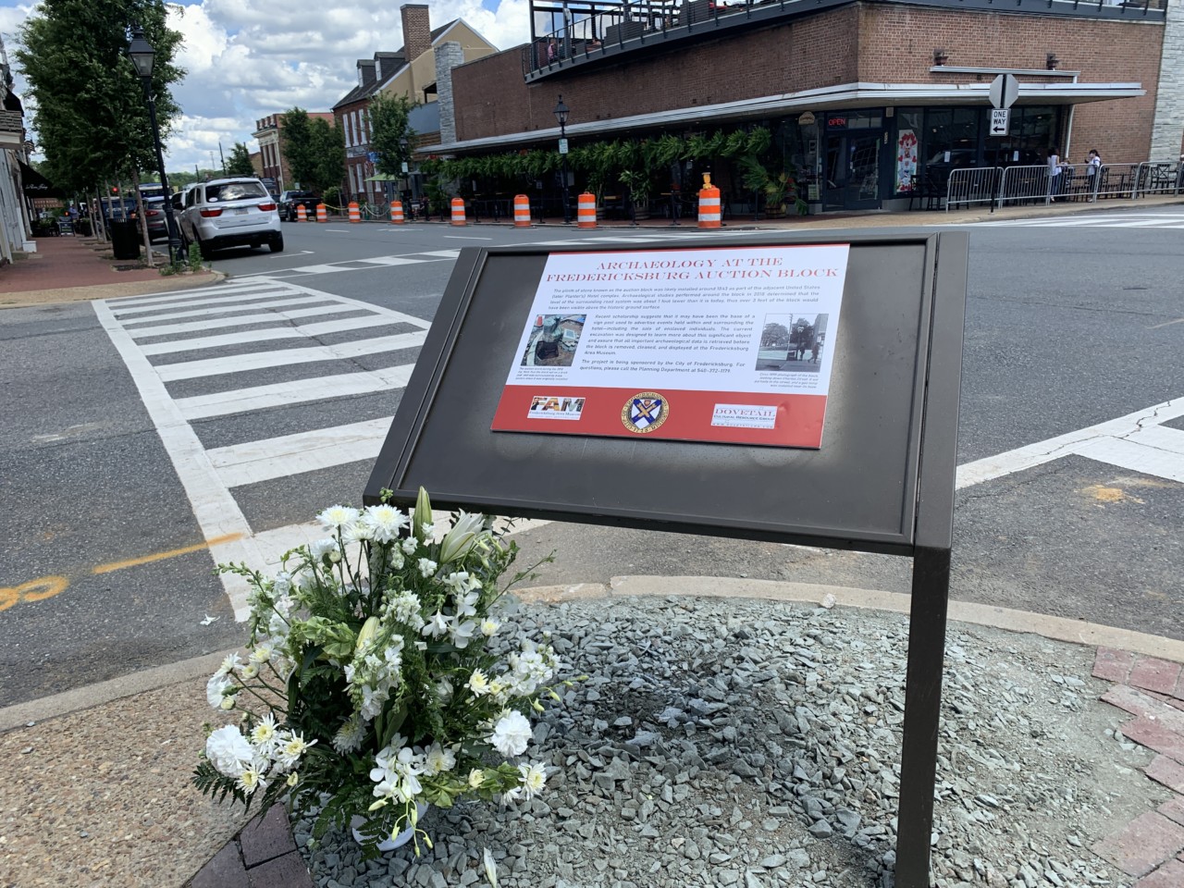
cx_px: 592
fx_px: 889
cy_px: 444
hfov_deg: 67.3
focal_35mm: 26
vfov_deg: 53.1
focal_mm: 4.25
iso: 25
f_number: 1.8
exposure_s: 1/1124
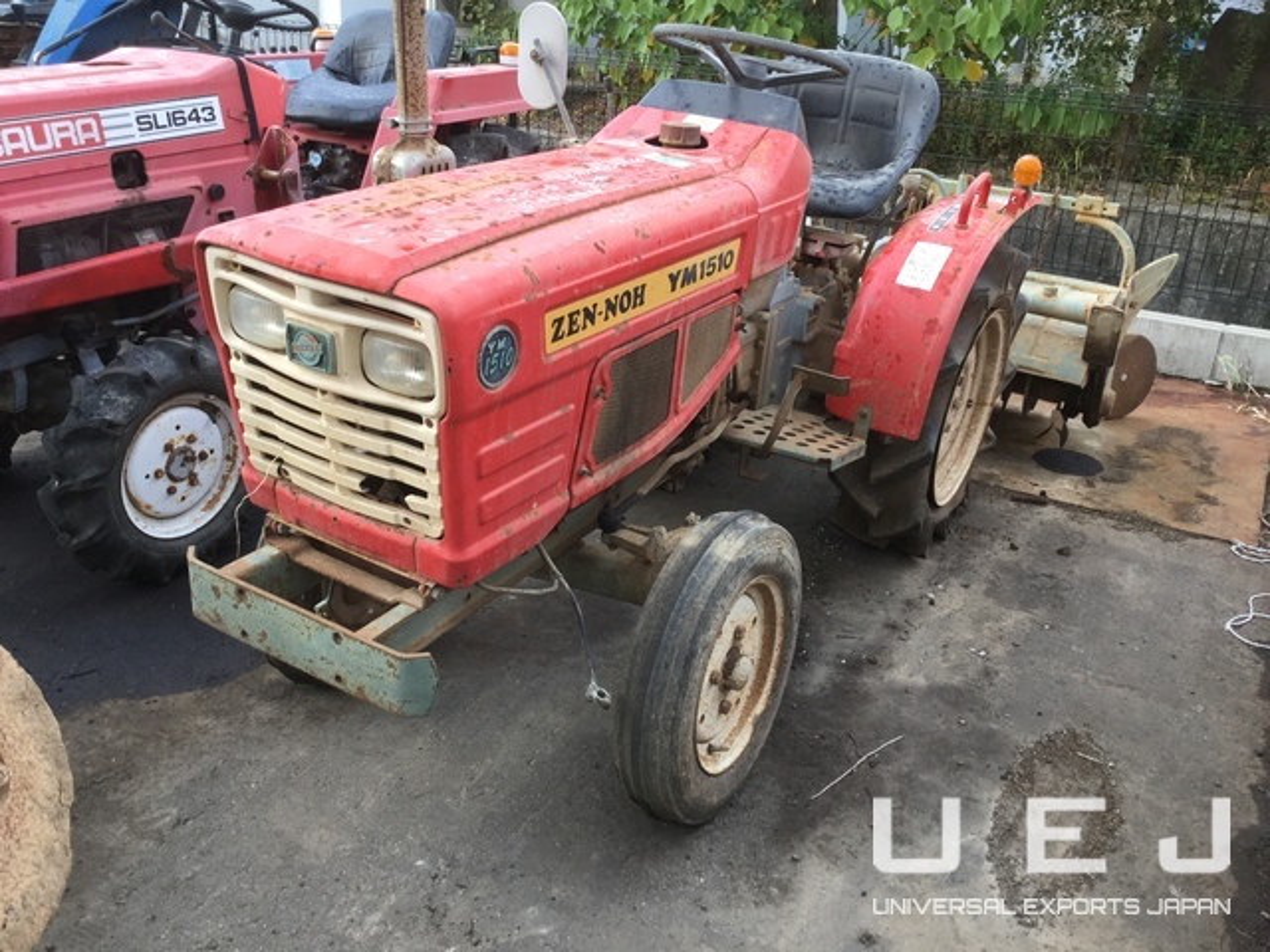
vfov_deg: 45.4
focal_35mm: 31
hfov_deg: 58.4
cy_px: 476
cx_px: 635
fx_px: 1137
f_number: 2.4
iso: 50
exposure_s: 1/120
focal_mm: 3.3
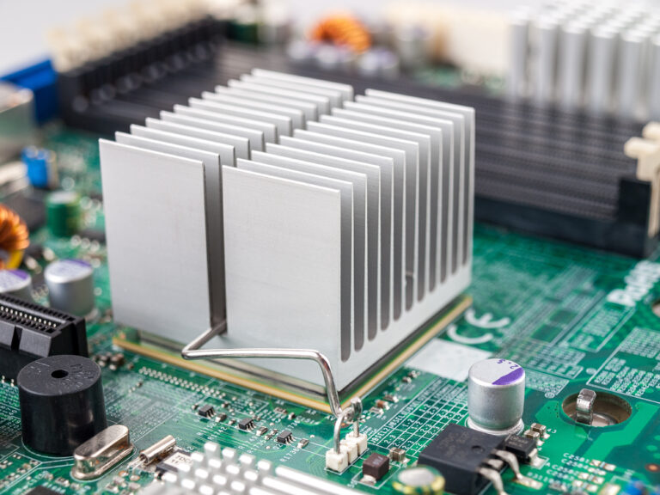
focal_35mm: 84
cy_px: 248
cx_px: 330
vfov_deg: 17.6
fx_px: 1602
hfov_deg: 23.3
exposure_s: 1/160
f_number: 5.6
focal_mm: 42
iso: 100
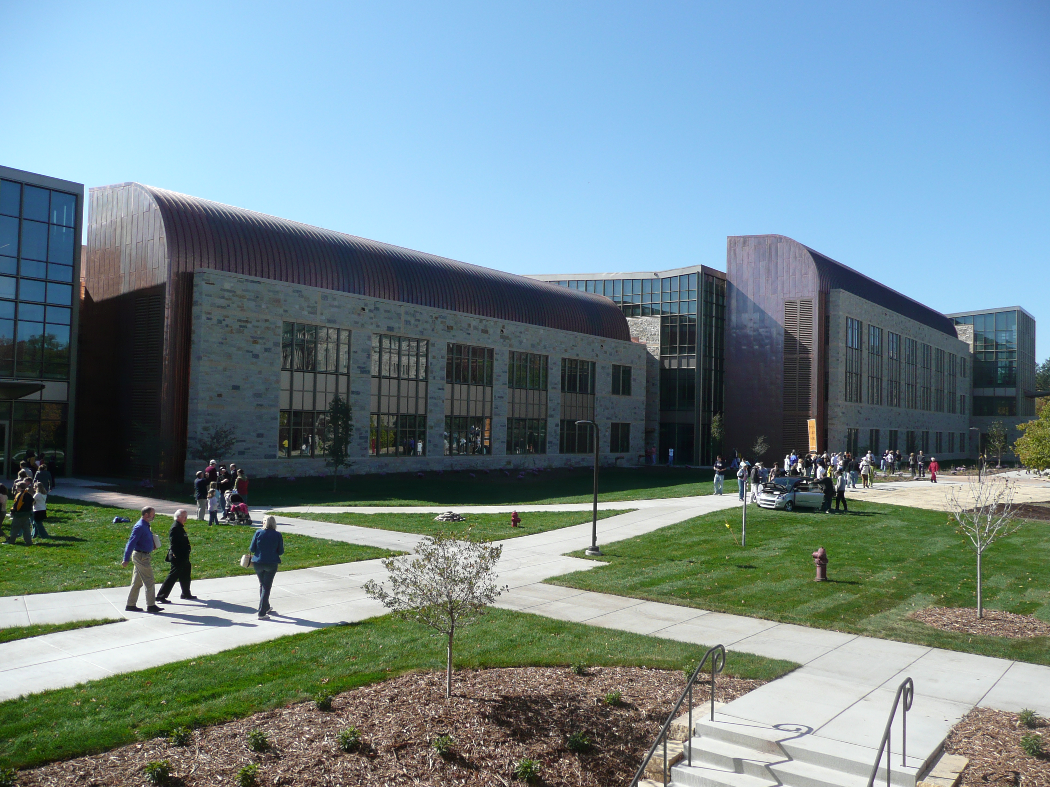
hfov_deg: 63.4
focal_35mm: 28
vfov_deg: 49.7
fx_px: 849
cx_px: 525
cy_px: 394
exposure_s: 1/800
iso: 100
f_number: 3.3
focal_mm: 4.6
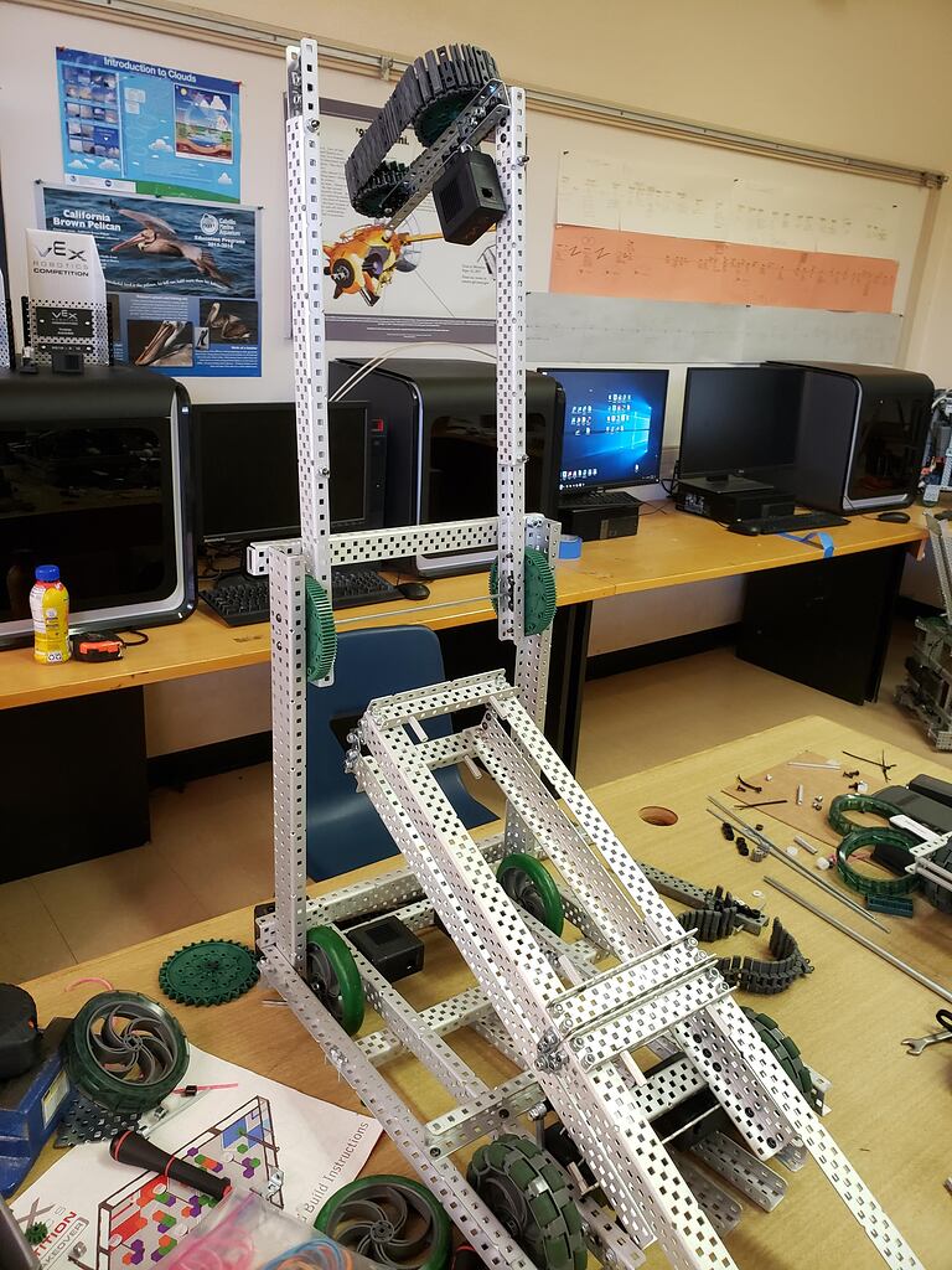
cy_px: 635
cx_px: 476
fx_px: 953
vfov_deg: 67.3
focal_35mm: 26
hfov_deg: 53.1
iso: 250
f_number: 2.4
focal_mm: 4.3
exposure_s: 1/30
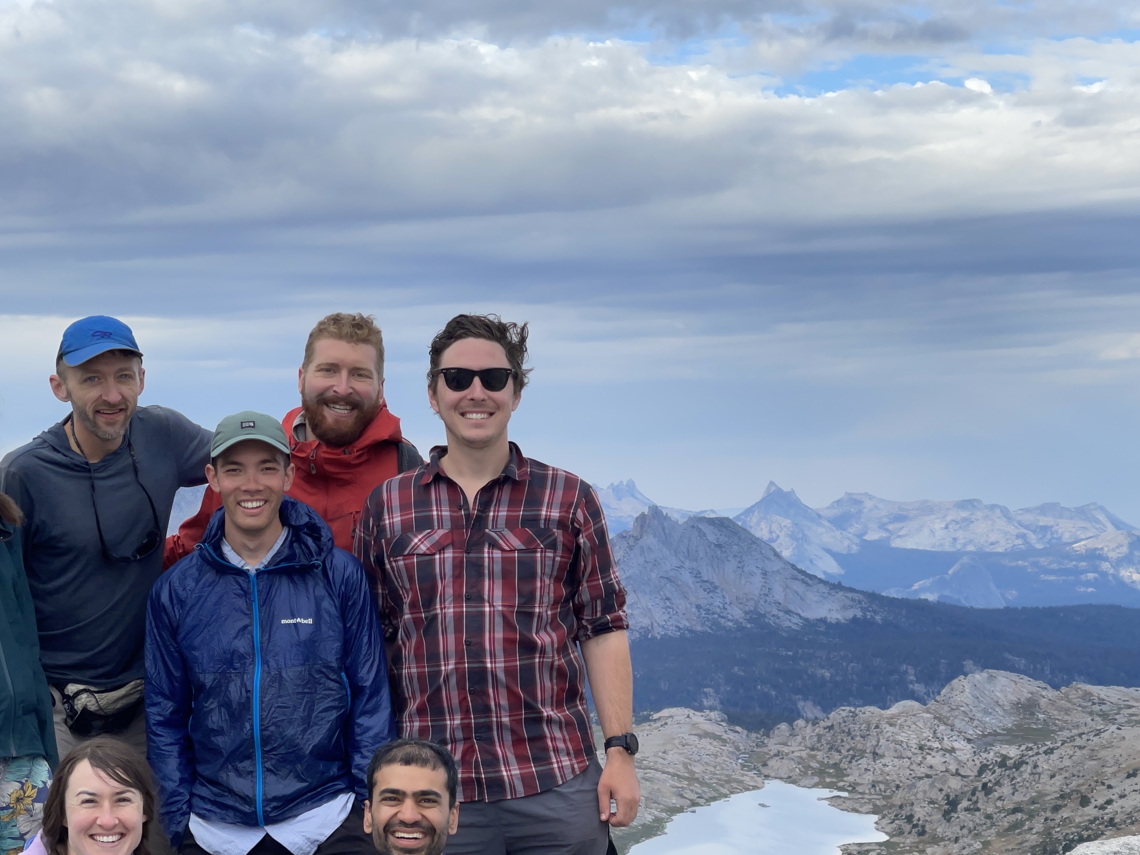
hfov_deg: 21.5
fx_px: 2997
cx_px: 521
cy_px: 599
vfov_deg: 16.2
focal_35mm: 91
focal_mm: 7.5
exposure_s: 1/355
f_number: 2.2
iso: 20
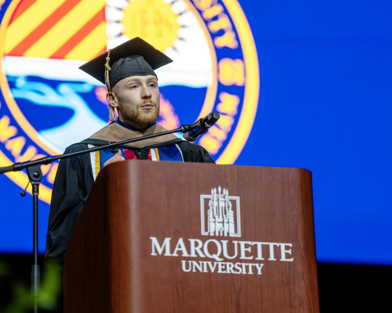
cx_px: 180
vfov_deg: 9.8
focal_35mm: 157
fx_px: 1821
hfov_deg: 12.3
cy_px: 157
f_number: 2.8
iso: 1250
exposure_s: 1/250
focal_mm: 139
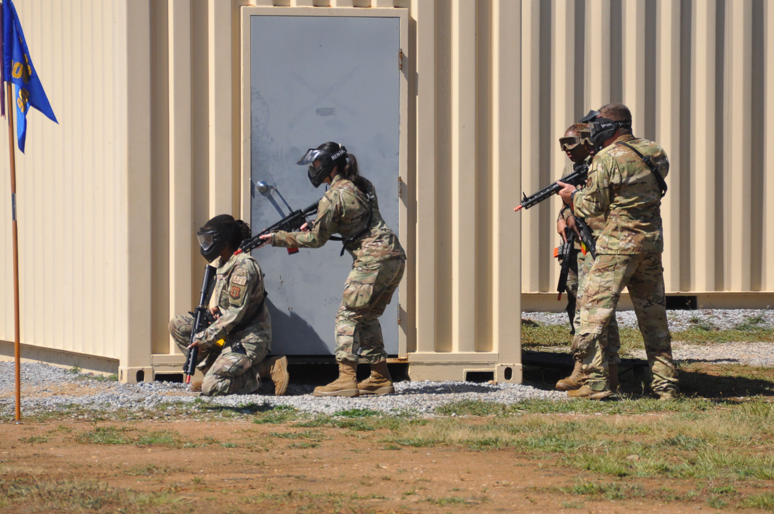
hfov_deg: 5.4
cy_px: 260
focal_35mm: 384
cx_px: 438
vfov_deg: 3.6
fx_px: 8246
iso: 360
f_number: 5.6
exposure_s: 1/2000
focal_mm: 200
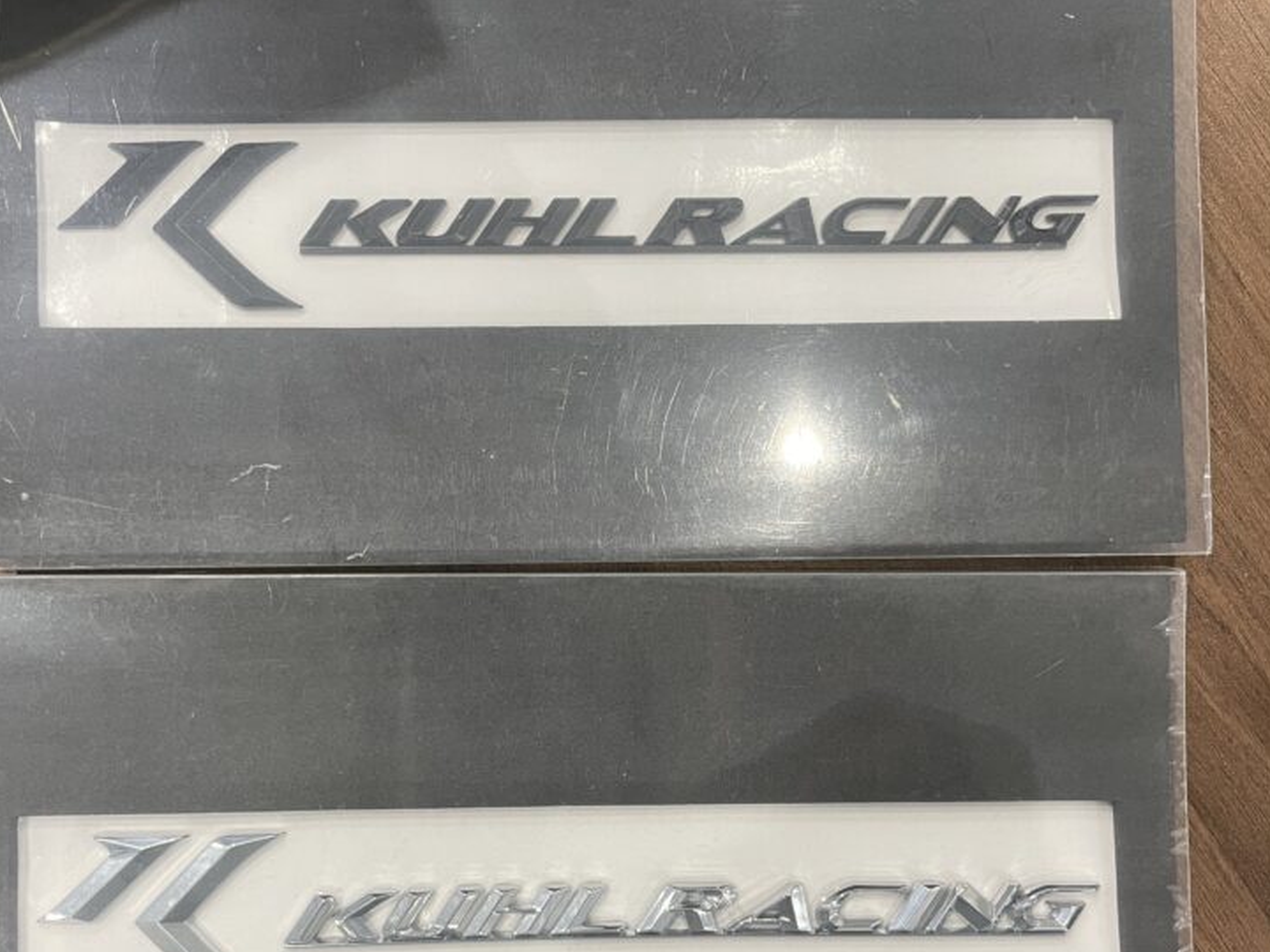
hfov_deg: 50.0
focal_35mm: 37
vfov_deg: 38.6
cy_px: 548
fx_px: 1357
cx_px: 559
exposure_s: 1/58
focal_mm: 4.2
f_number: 1.6
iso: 250
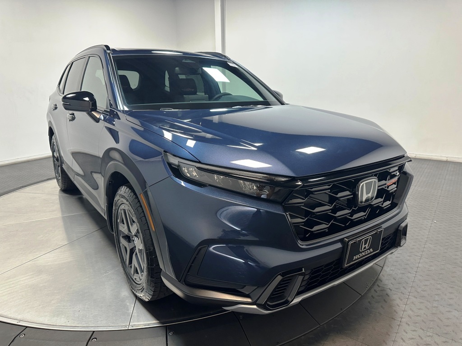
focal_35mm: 24
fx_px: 320
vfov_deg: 56.8
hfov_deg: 71.6
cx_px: 231
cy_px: 173
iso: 320
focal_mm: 6.86
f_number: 1.78
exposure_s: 1/60
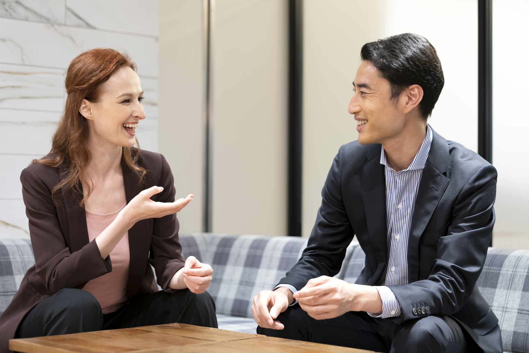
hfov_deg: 28.8
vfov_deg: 19.5
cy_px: 176
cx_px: 264
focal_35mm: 70
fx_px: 1028
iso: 1600
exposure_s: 1/160
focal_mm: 70
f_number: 2.8
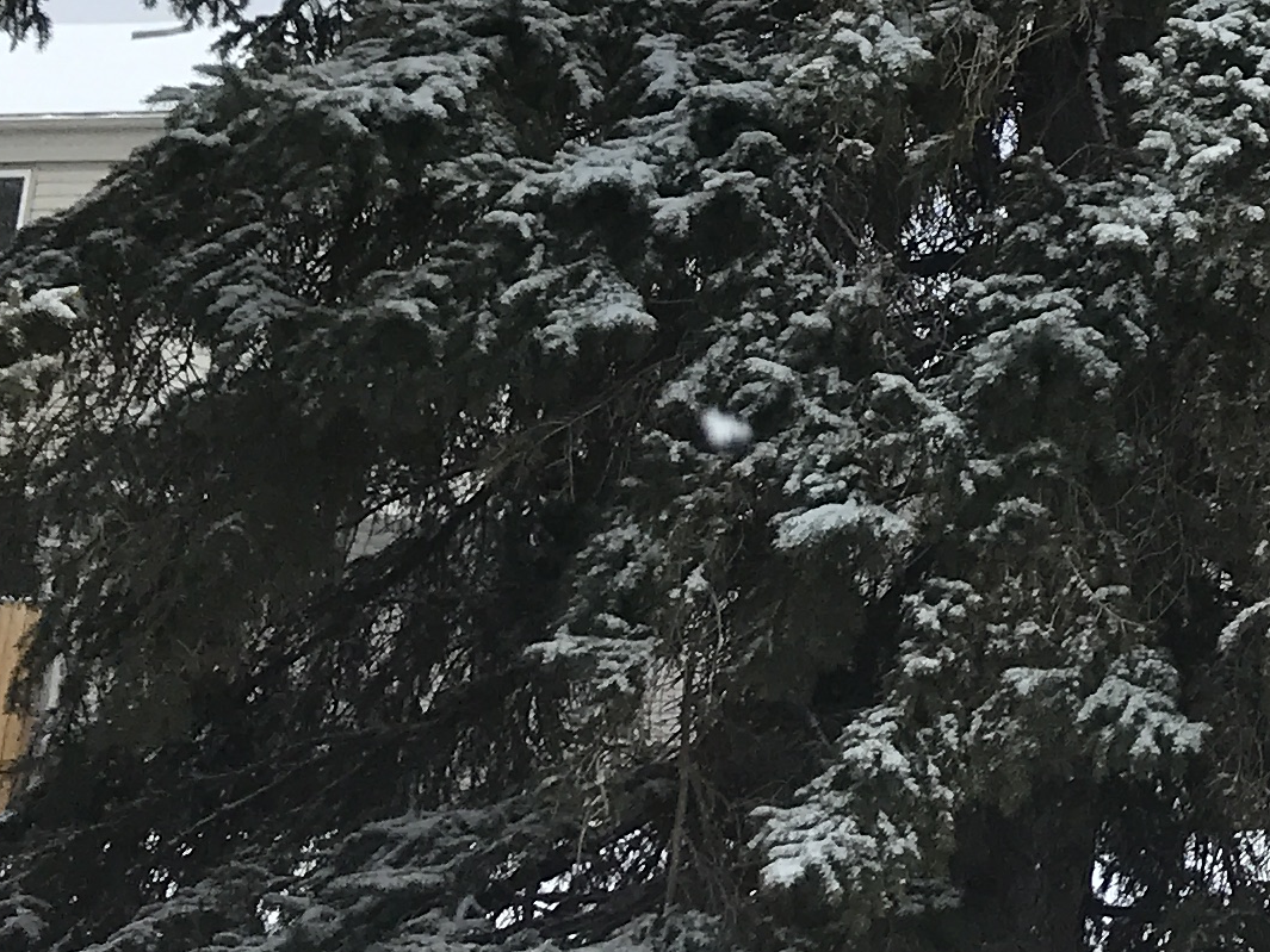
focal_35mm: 106
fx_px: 3889
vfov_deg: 13.5
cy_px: -260
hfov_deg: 15.7
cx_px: 2329
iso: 20
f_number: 1.8
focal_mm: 3.99
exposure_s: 1/1018
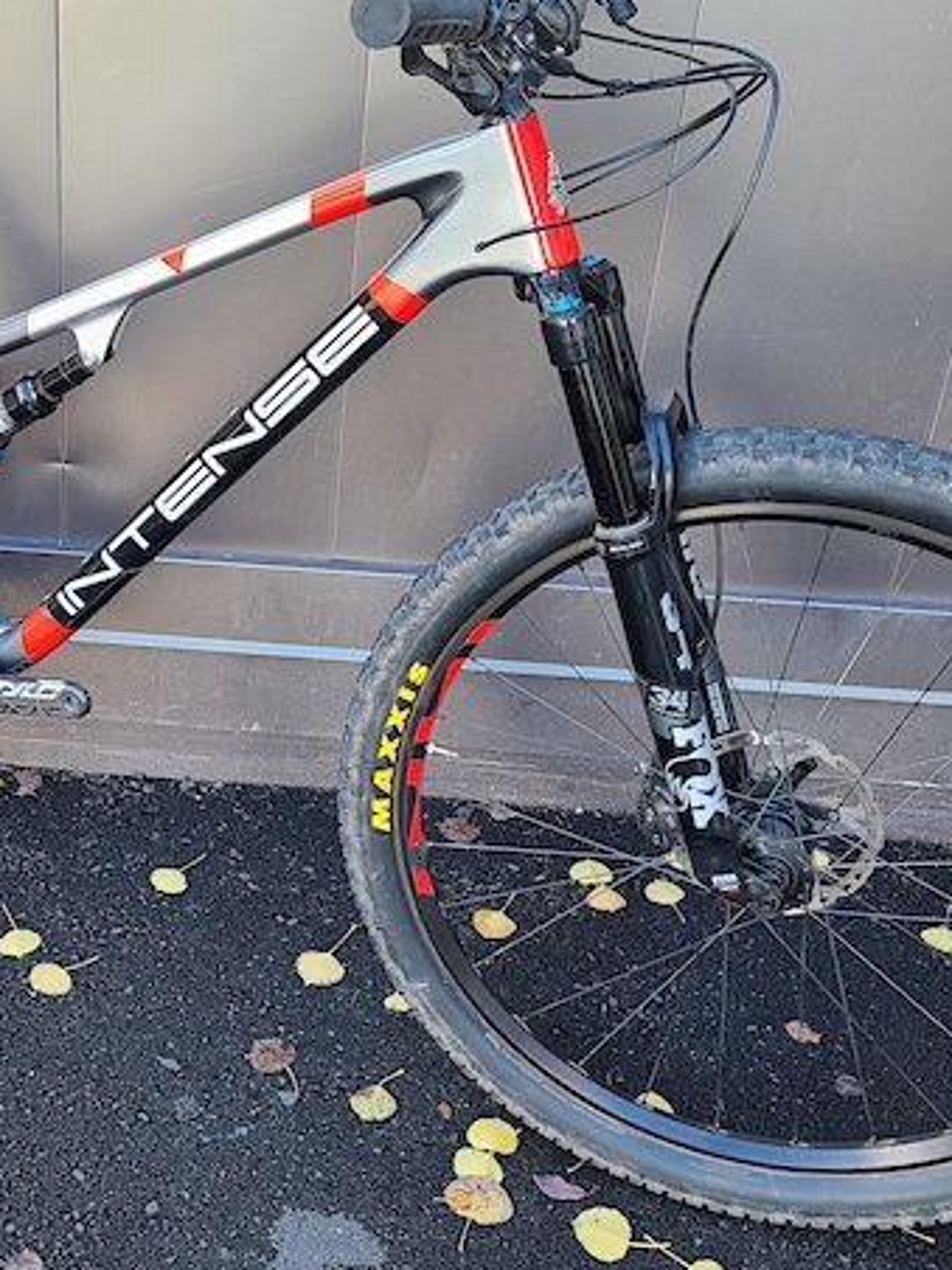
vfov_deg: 41.1
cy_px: 517
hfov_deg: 30.9
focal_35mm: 46
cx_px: 213
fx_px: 1687
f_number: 1.8
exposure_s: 1/119
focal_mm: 5.4
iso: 64
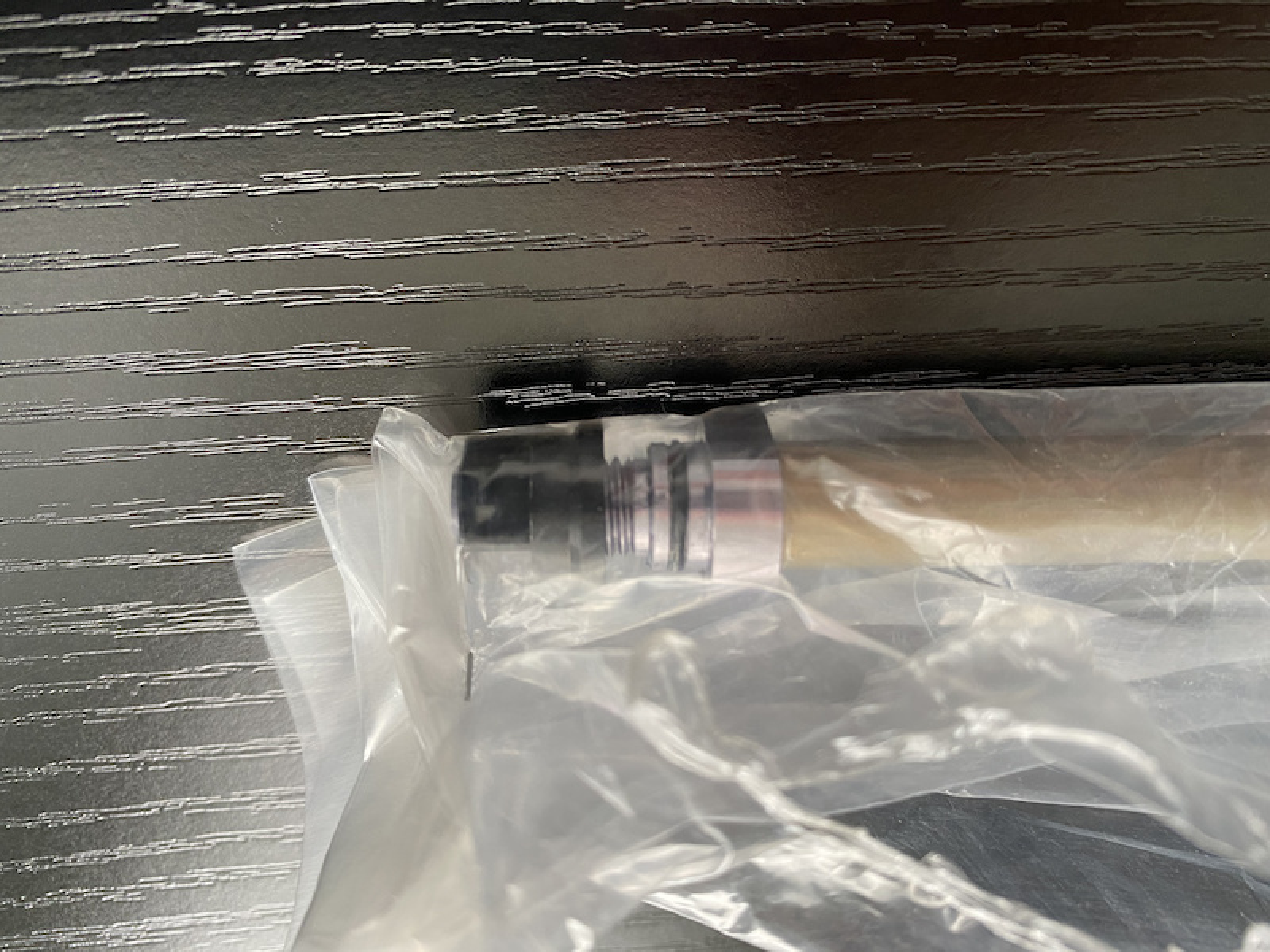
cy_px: 476
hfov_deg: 67.3
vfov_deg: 53.1
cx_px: 635
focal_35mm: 26
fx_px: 954
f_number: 1.8
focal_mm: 4.25
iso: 125
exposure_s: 1/95
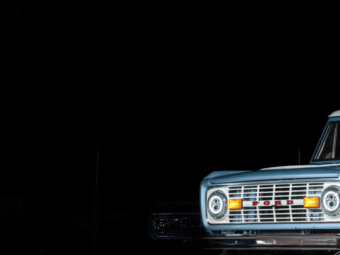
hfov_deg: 18.8
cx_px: 405
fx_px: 972
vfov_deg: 14.9
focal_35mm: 99
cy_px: 153
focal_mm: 40
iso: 100
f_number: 8
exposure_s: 1/2
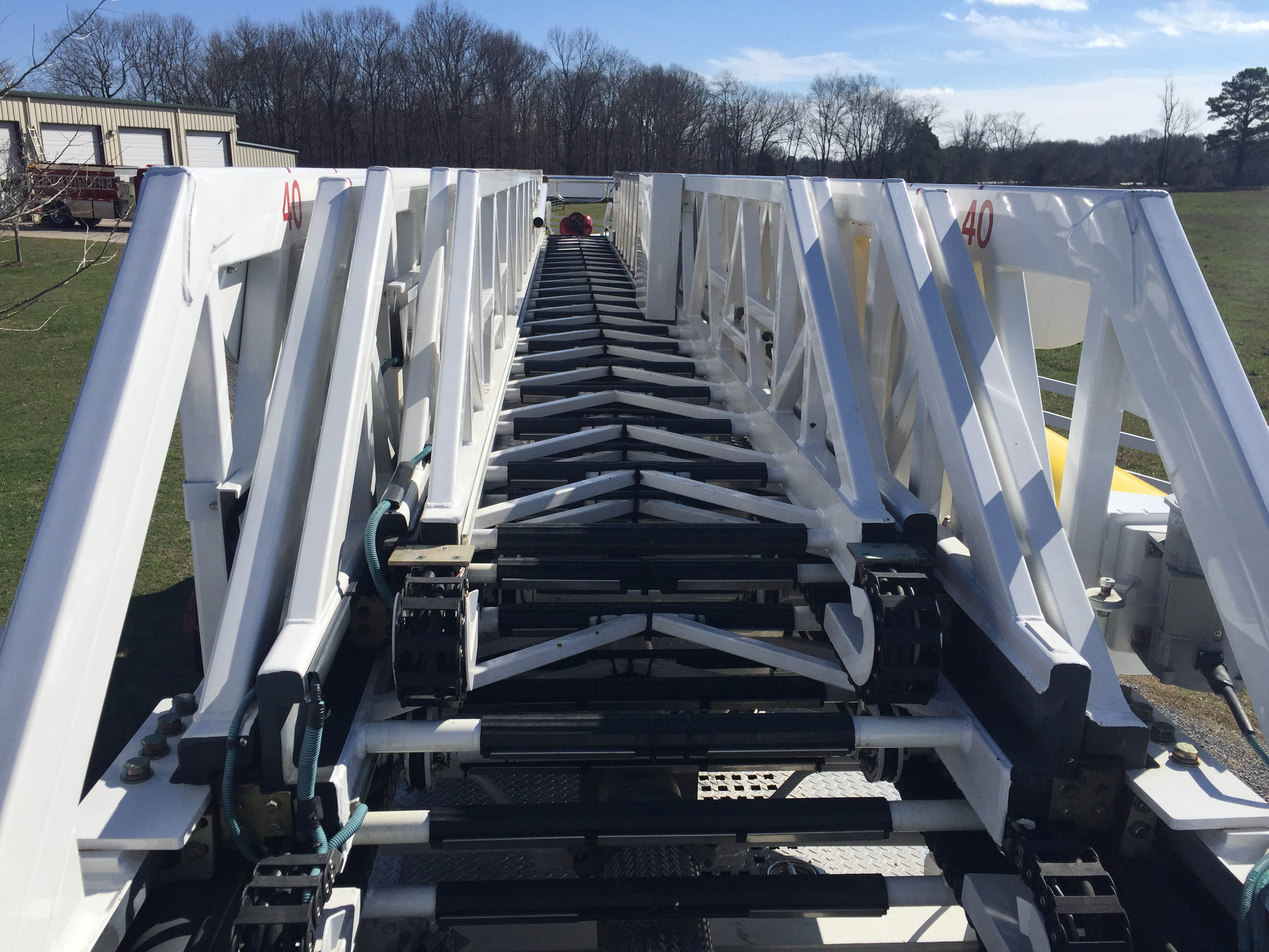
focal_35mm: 29
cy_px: 476
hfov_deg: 61.7
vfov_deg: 48.2
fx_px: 1063
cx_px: 634
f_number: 2.2
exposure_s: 1/3300
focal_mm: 4.15
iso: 32
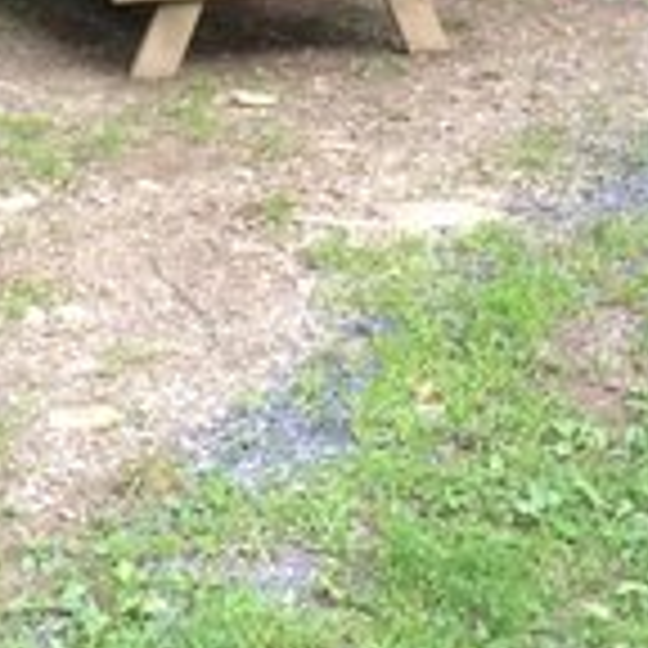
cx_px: 169
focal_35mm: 95
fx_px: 2012
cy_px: -220
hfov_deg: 18.2
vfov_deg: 17.1
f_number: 2.2
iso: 125
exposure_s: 1/30
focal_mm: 4.15
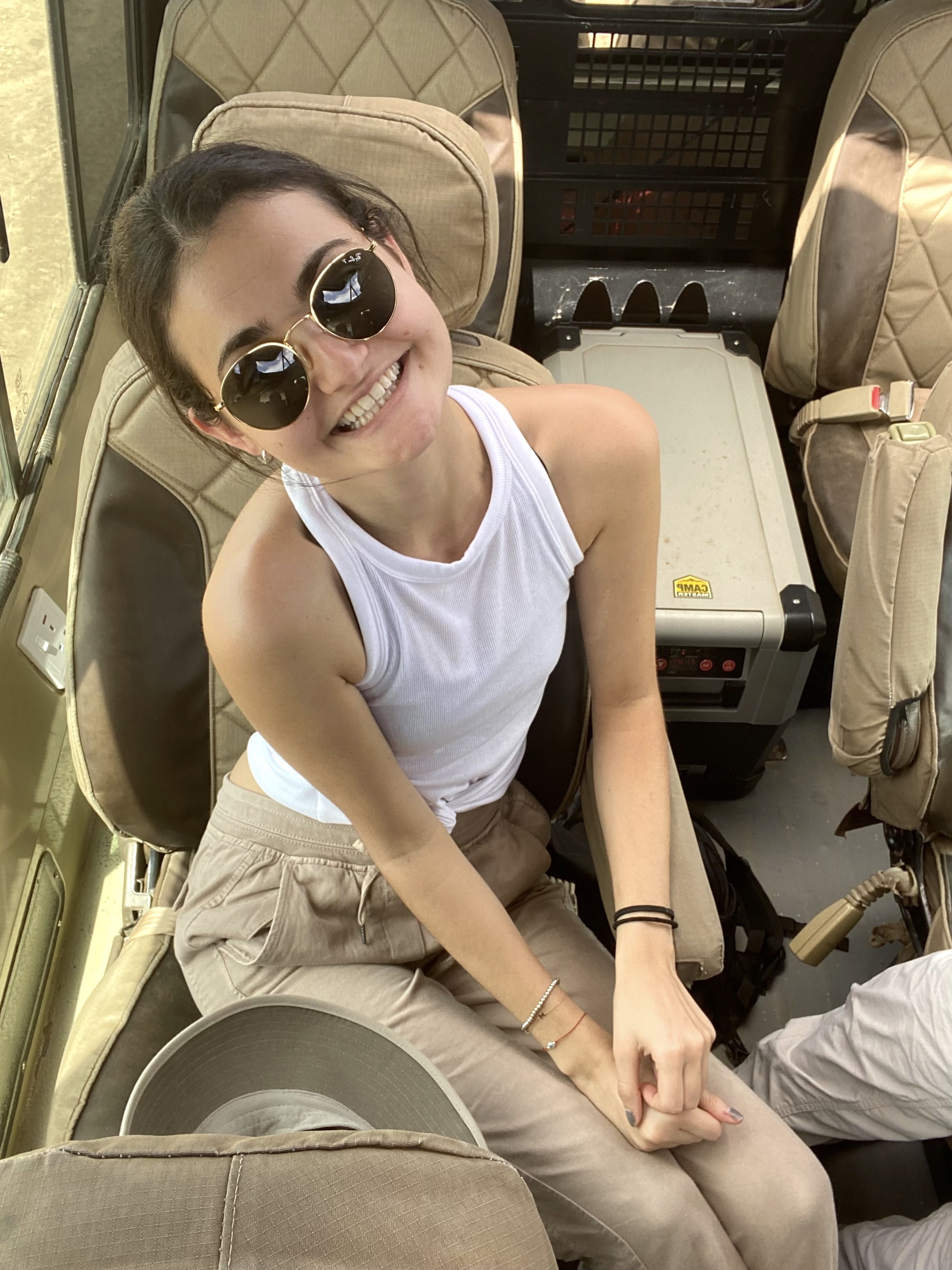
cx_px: 476
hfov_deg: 46.8
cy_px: 635
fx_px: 1100
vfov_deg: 60.0
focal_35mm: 30
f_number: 2.2
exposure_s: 1/122
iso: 32
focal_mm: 2.71
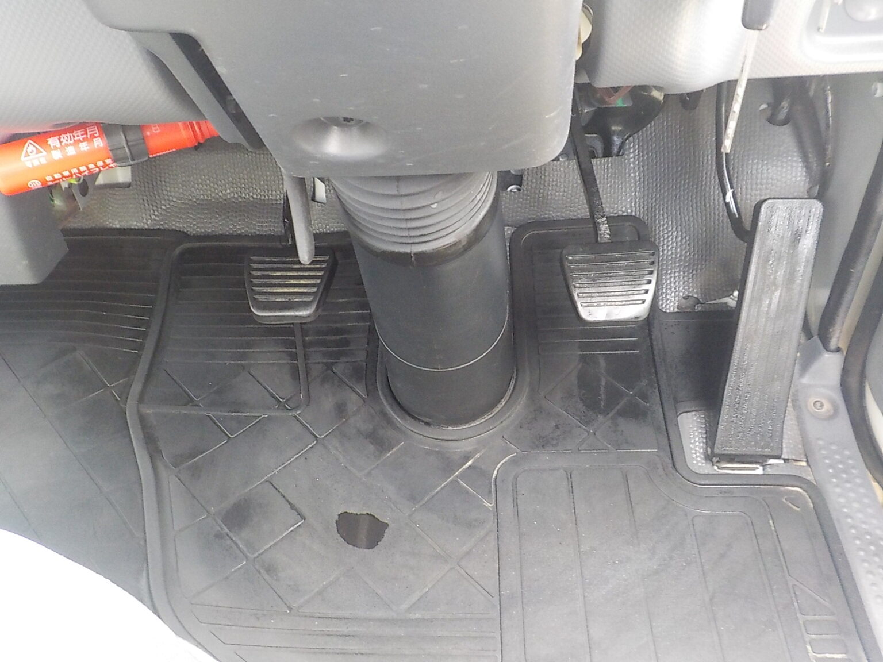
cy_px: 331
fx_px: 765
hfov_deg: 60.0
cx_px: 442
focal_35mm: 30
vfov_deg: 46.8
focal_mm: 4.1
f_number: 3.3
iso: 360
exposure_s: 1/30
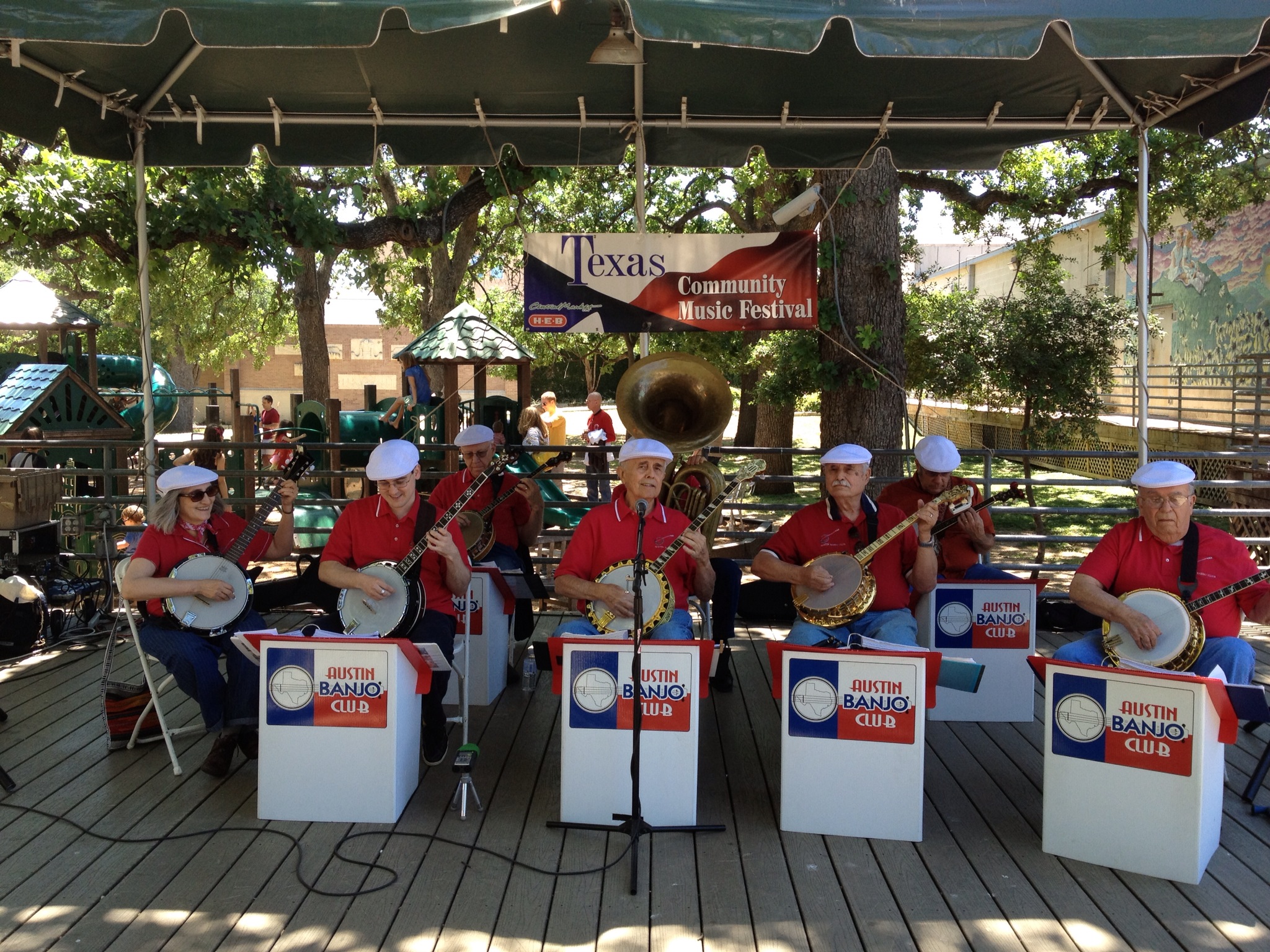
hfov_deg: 52.6
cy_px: 476
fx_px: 1284
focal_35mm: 35
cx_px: 635
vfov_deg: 40.7
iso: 64
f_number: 2.4
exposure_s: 1/182
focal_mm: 4.28
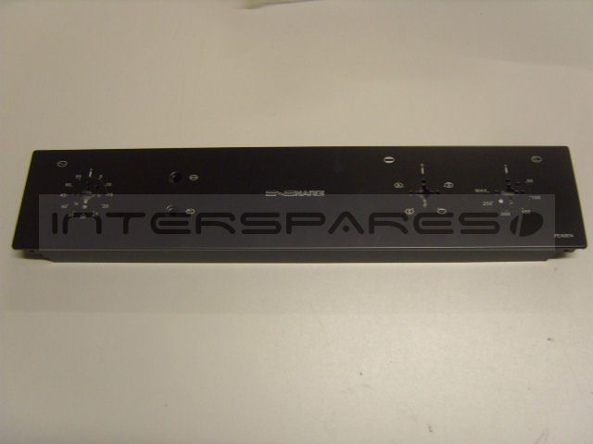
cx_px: 296
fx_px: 600
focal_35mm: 35
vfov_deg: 40.7
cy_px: 222
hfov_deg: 52.6
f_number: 2.8
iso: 200
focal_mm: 7.4
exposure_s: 1/30
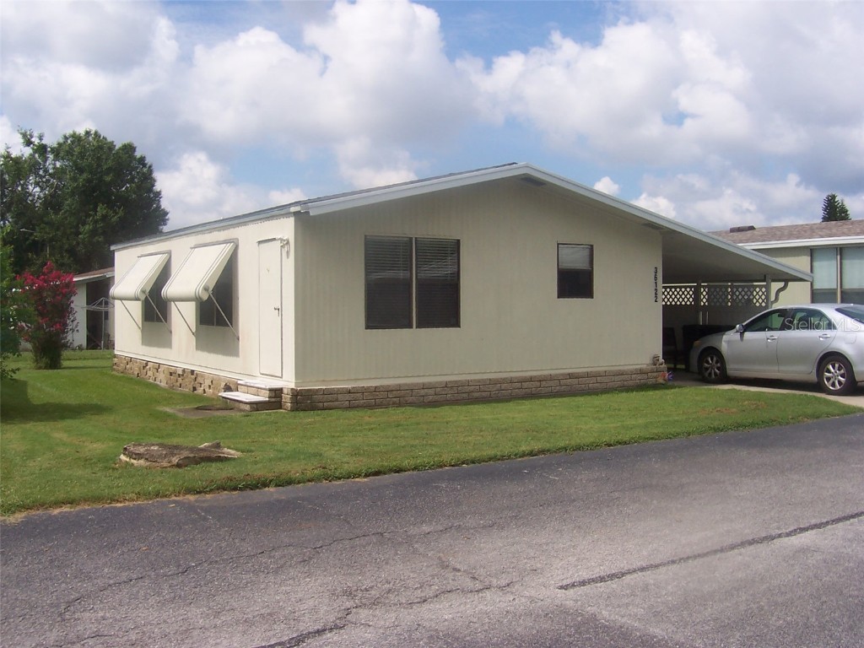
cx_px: 432
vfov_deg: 38.7
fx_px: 924
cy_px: 324
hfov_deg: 50.1
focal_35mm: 37
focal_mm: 5.6
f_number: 5.6
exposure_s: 1/750
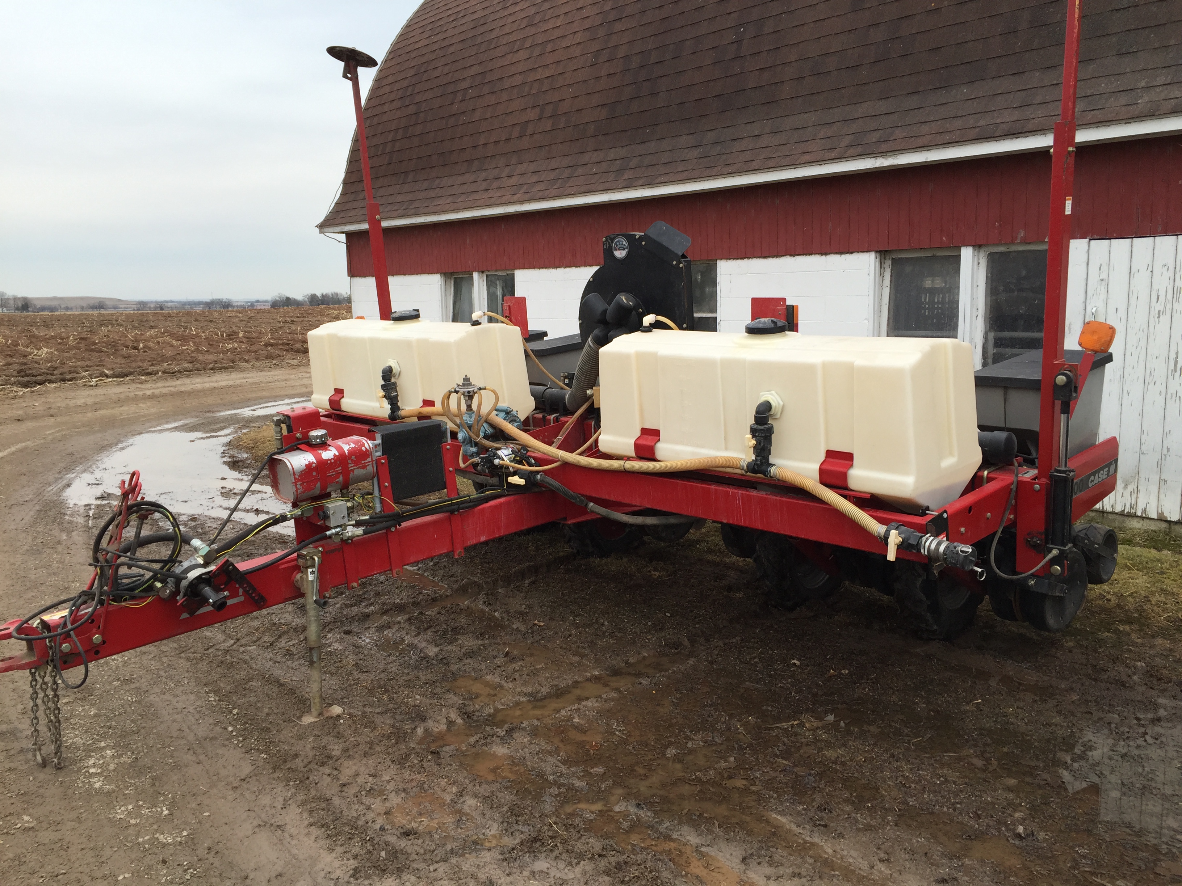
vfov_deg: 48.2
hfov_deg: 61.7
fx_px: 990
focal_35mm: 29
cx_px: 591
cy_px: 443
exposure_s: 1/514
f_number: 2.2
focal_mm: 4.15
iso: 32
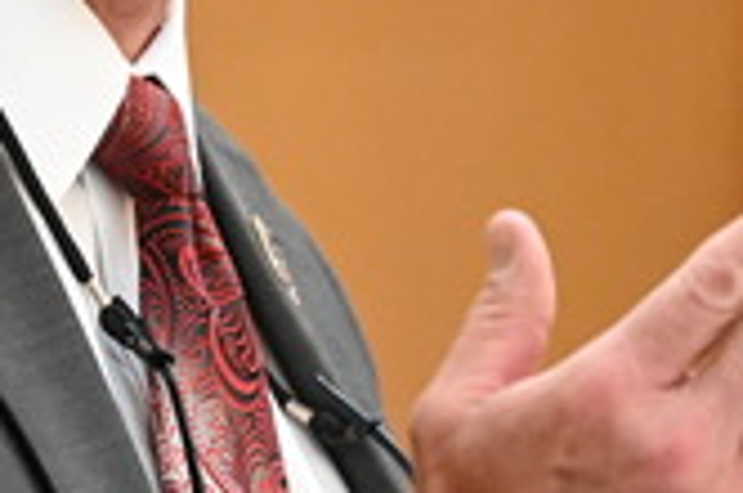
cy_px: -206
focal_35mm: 1170
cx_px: 300
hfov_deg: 1.8
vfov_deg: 1.2
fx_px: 24101
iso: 8000
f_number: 5.3
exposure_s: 1/125
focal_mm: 340
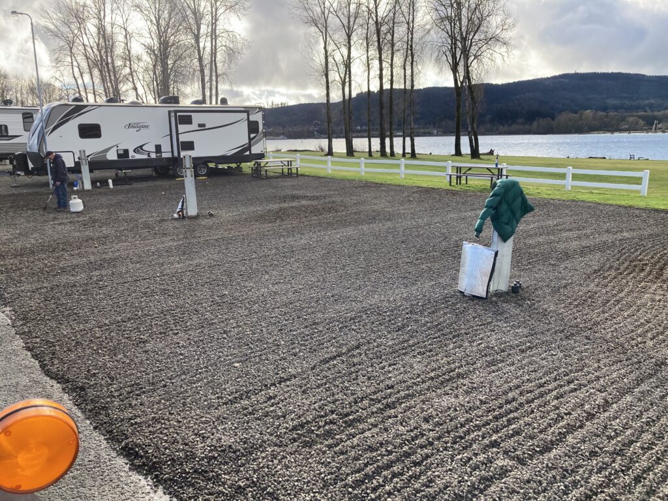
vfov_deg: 49.7
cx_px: 334
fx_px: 540
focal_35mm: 28
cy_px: 250
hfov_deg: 63.4
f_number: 1.8
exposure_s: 1/1080
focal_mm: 3.99
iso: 20
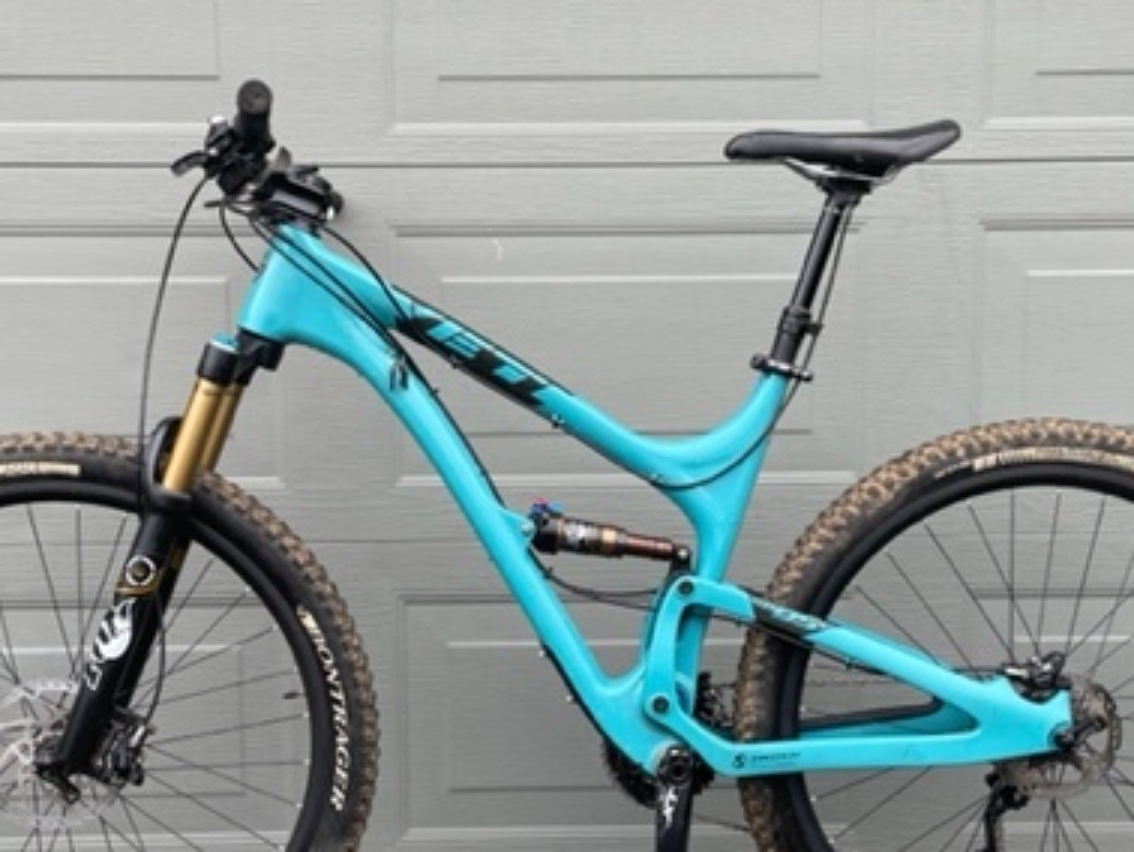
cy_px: 540
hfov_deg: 42.9
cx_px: 549
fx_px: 1442
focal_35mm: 44
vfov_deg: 32.7
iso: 32
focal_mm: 4.2
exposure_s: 1/144
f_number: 1.6
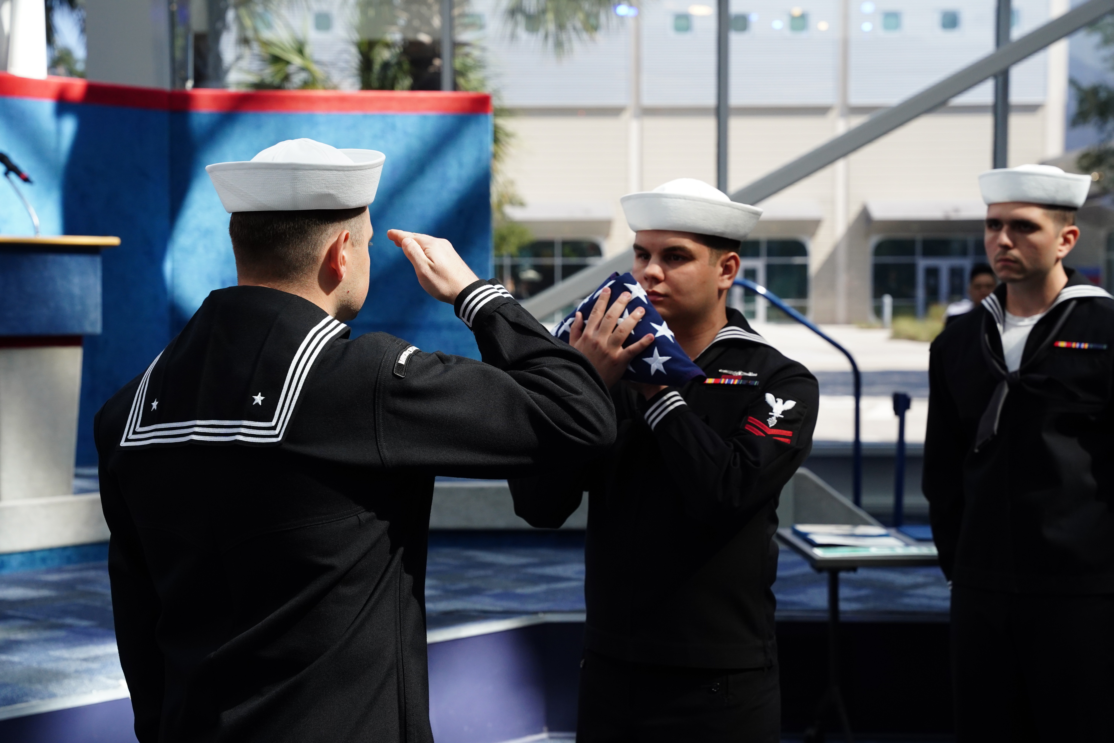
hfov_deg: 28.8
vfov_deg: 19.5
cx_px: 557
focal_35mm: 70
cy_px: 372
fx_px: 2166
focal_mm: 70
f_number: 5.6
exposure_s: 1/320
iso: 1600
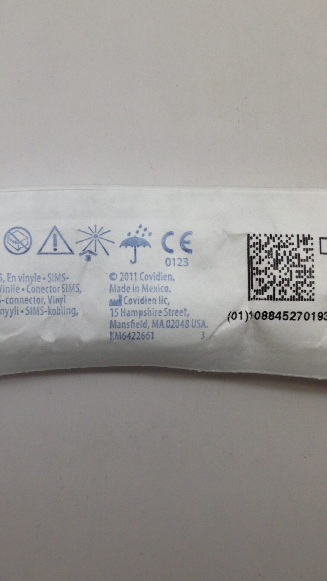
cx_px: 48
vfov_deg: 35.5
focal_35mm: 59
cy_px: 284
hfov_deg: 20.1
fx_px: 910
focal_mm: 4.12
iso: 50
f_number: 2.4
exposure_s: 1/60
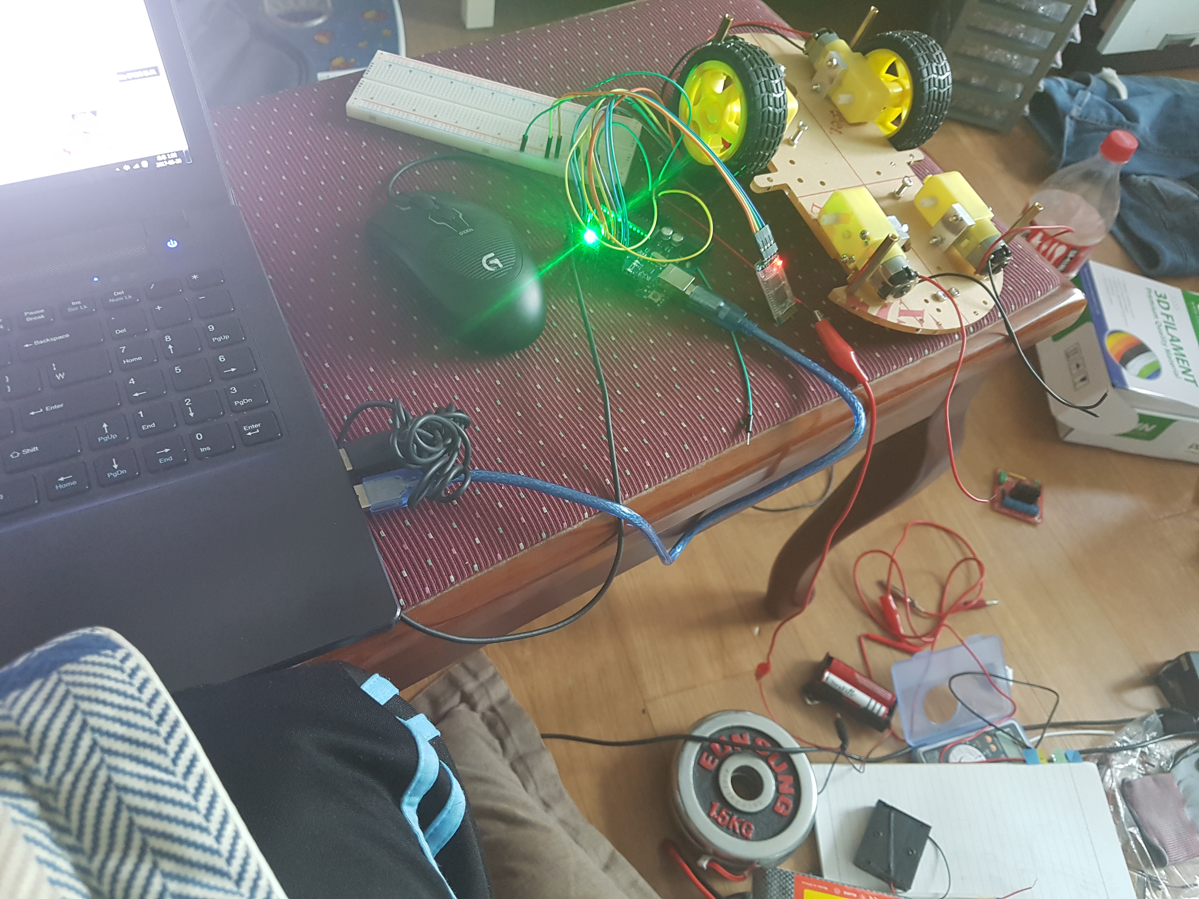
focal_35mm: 26
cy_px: 450
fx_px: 901
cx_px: 600
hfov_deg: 67.3
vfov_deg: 53.1
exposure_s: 1/12
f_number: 1.7
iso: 200
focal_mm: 4.2
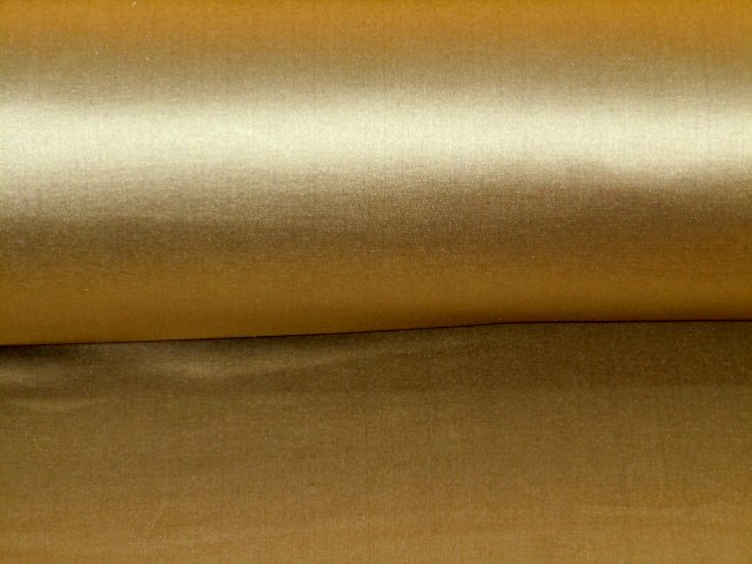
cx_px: 376
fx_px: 1890
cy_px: 282
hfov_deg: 22.5
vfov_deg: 17.0
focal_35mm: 87
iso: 320
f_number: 5.3
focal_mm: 15.6
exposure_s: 1/40
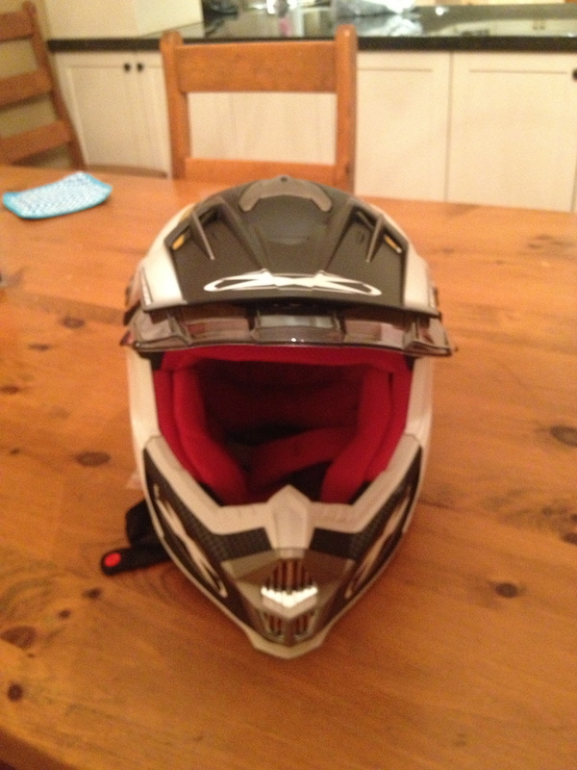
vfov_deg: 52.6
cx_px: 288
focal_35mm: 35
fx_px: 778
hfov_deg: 40.7
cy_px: 385
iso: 640
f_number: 2.4
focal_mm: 4.28
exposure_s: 1/15
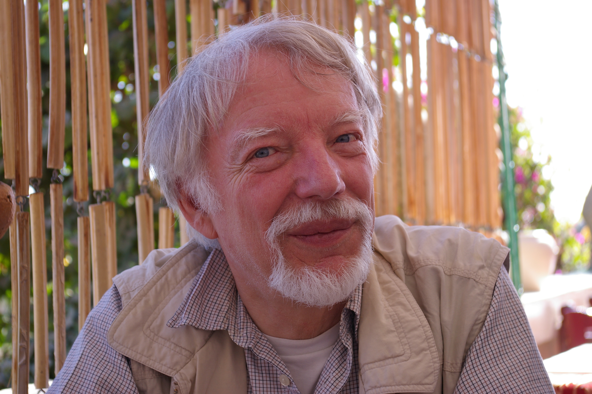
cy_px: 197
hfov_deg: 24.6
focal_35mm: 82
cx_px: 296
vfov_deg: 16.5
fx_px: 1355
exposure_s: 1/90
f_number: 5.6
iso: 200
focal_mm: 55
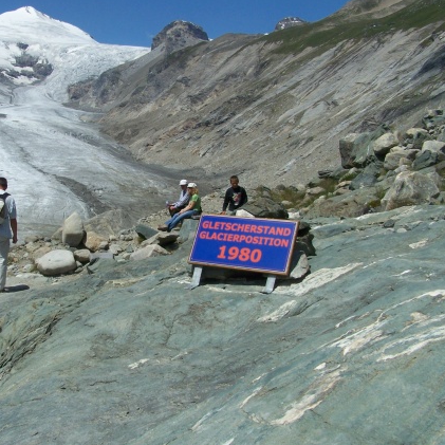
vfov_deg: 33.4
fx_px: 742
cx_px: 131
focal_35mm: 51
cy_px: 207
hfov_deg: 33.0
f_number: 5.6
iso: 80
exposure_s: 1/800
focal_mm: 6.3
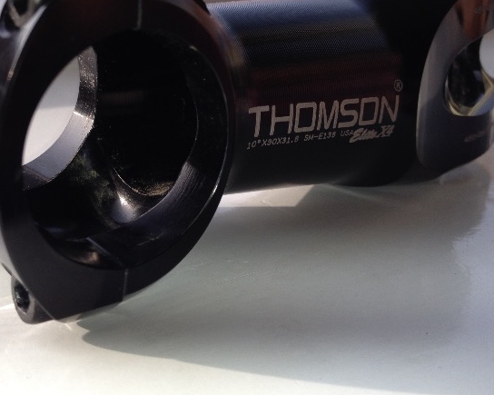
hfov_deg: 37.7
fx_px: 716
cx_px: 176
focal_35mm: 49
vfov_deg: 30.6
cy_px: 138
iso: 50
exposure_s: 1/380
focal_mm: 4.28
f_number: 2.4
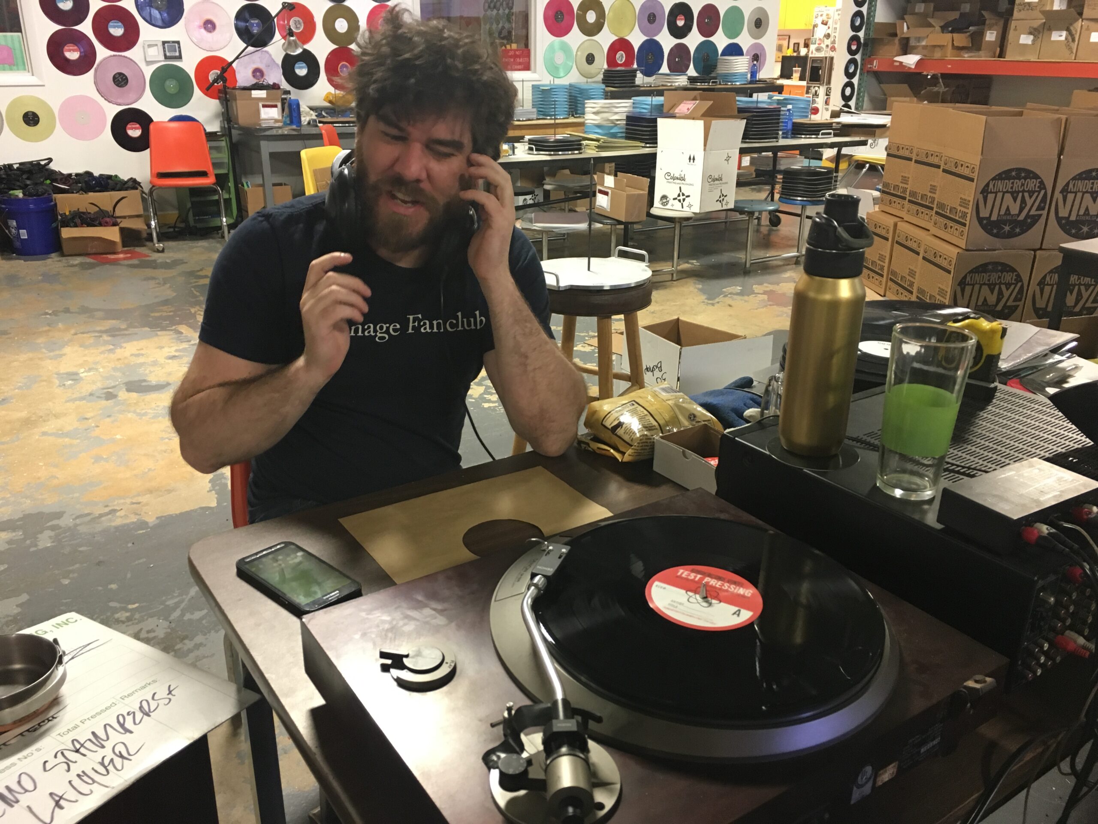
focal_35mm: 29
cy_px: 412
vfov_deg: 48.2
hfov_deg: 61.7
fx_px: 920
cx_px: 549
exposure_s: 1/30
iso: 125
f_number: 2.2
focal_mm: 4.15
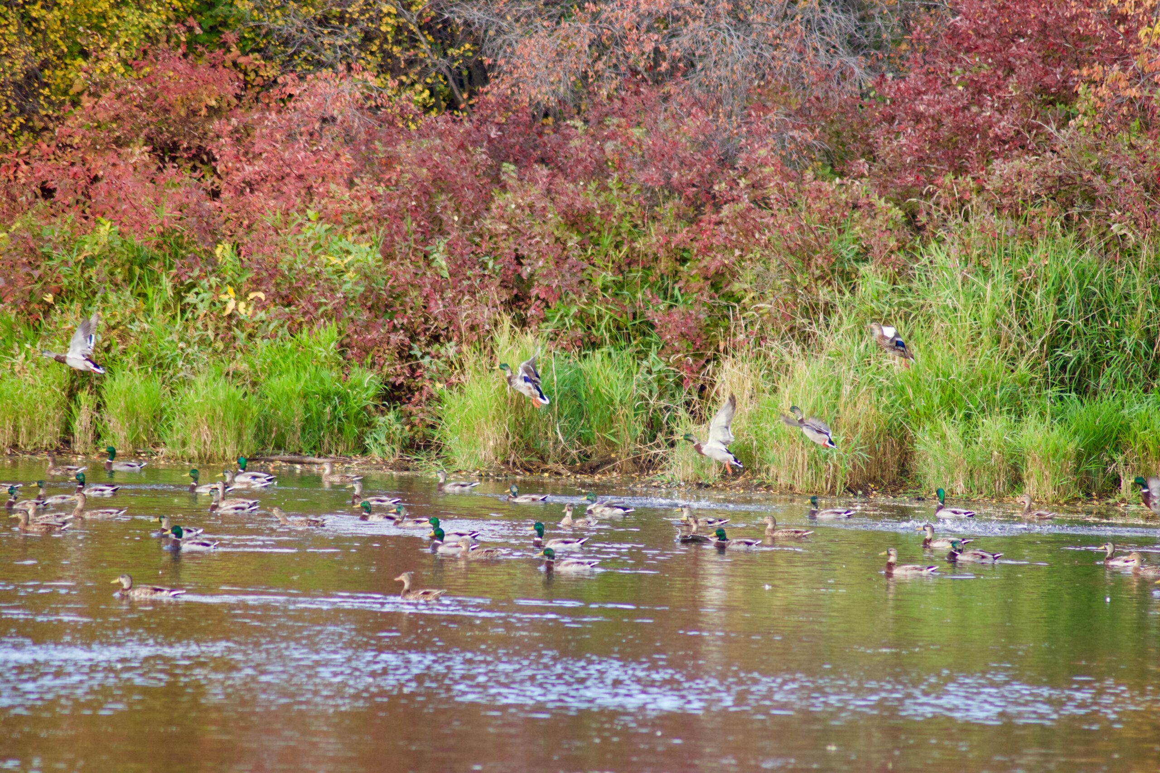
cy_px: 386
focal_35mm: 375
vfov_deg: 3.7
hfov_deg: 5.5
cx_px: 580
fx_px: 12083
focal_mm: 250
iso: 800
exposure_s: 1/640
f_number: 5
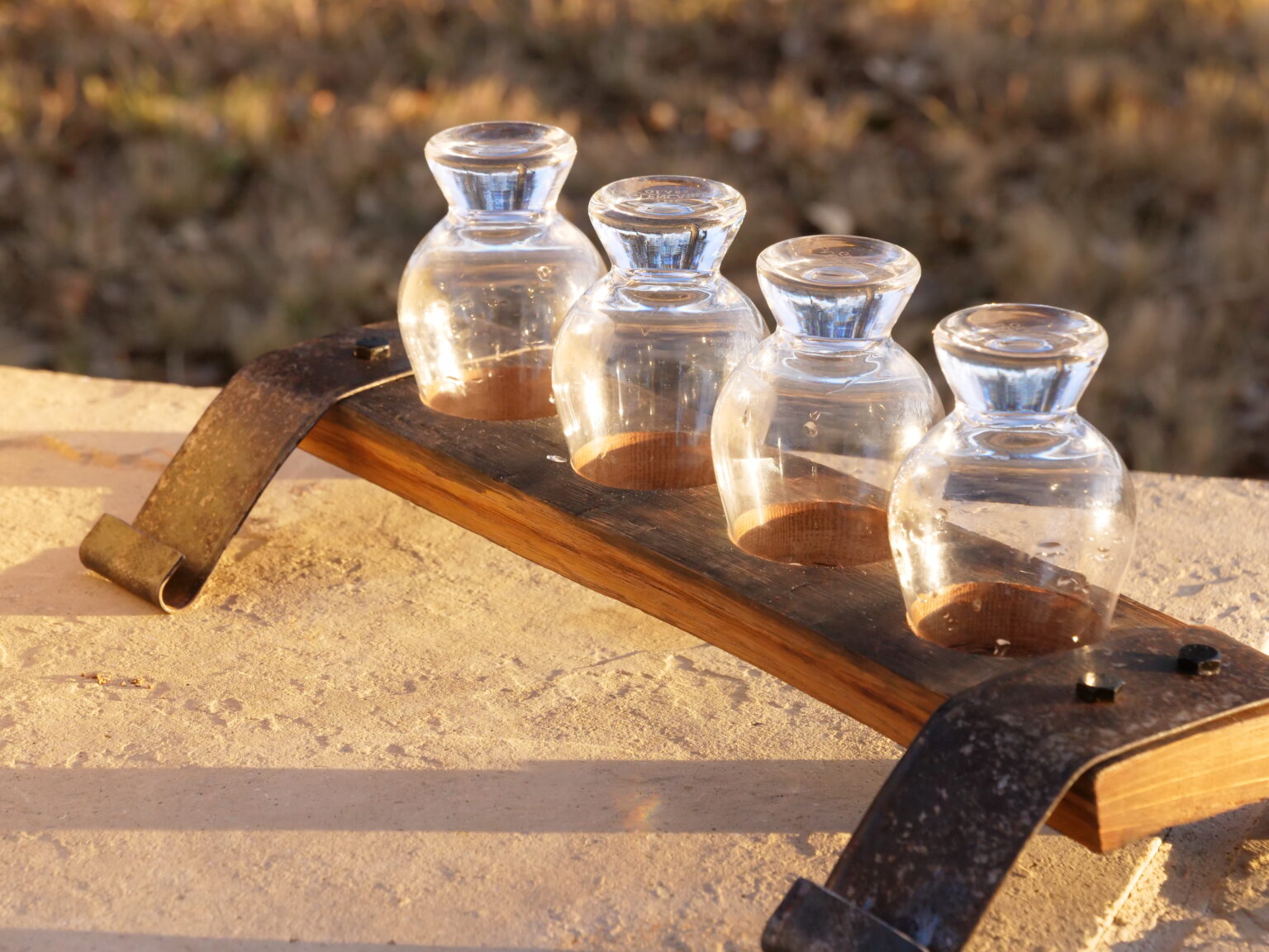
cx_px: 634
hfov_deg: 16.4
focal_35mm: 120
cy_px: 476
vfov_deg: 12.3
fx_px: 4399
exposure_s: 1/500
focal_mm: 60
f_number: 6.3
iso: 1600
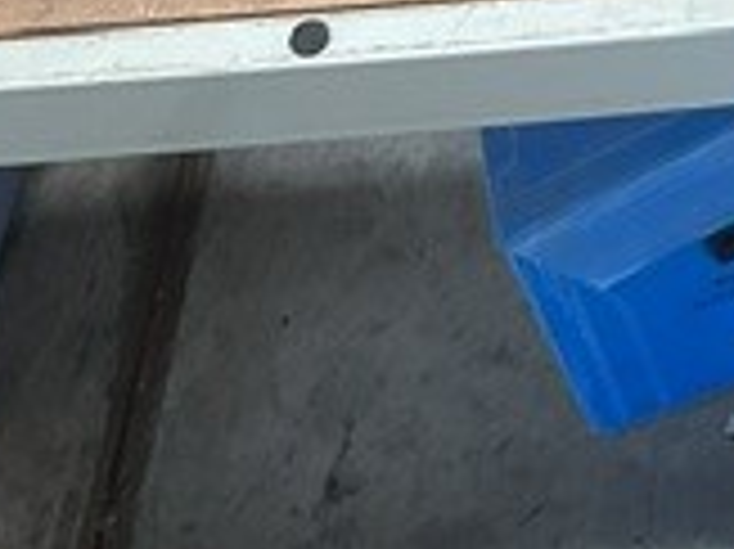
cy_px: -518
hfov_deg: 15.4
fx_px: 2415
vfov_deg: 11.7
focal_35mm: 114
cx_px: 1234
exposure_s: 1/100
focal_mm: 3
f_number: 1.8
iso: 64
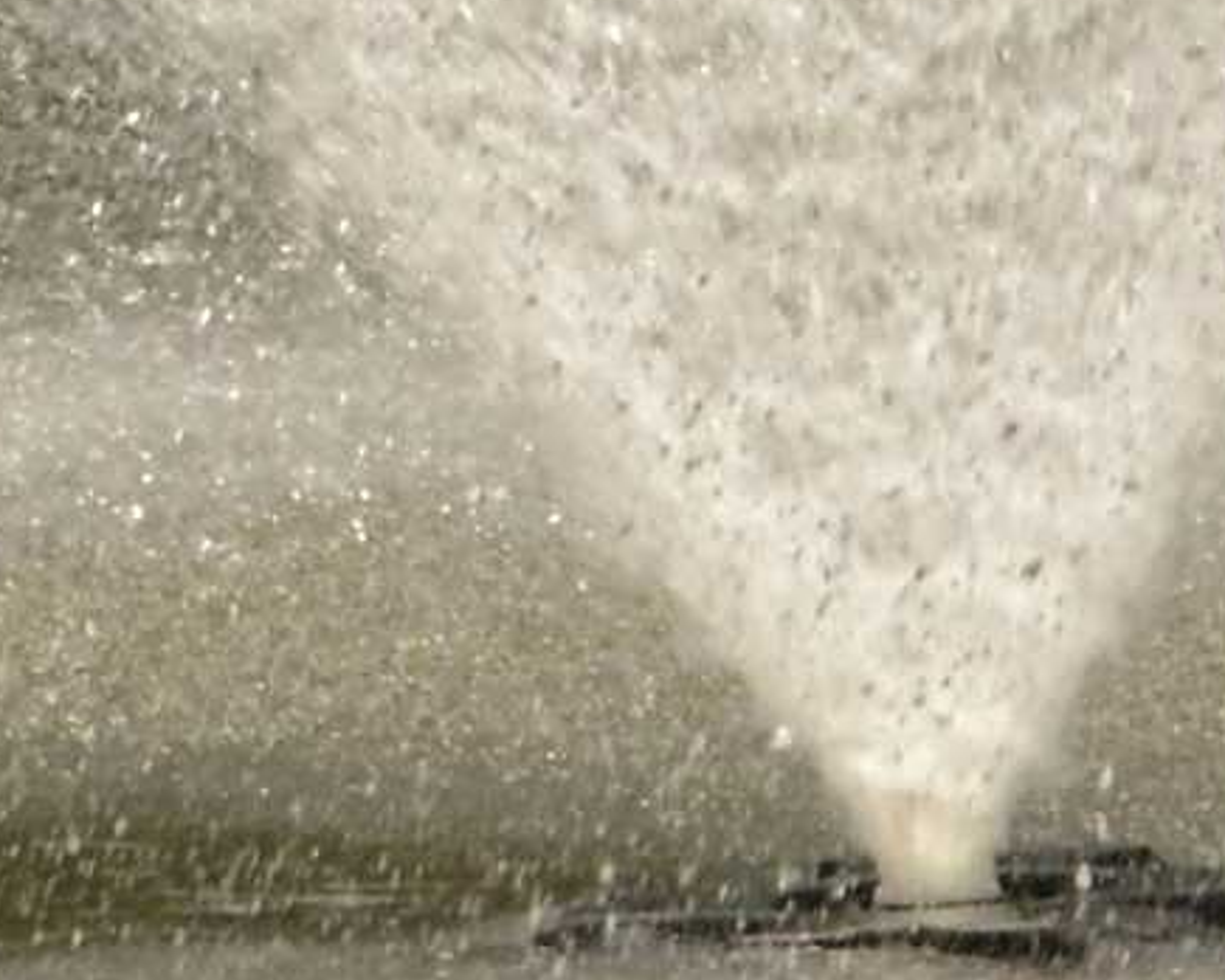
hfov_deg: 2.2
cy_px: 30
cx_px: -763
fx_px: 32420
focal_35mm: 894
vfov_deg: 1.7
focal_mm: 135
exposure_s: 1/320
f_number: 29
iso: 1600
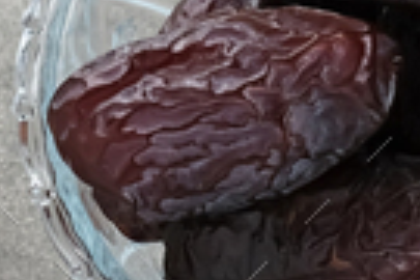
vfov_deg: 5.9
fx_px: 2706
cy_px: 45
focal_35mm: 232
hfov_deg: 8.9
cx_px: 146
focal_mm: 35
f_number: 11
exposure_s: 1/80
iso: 250
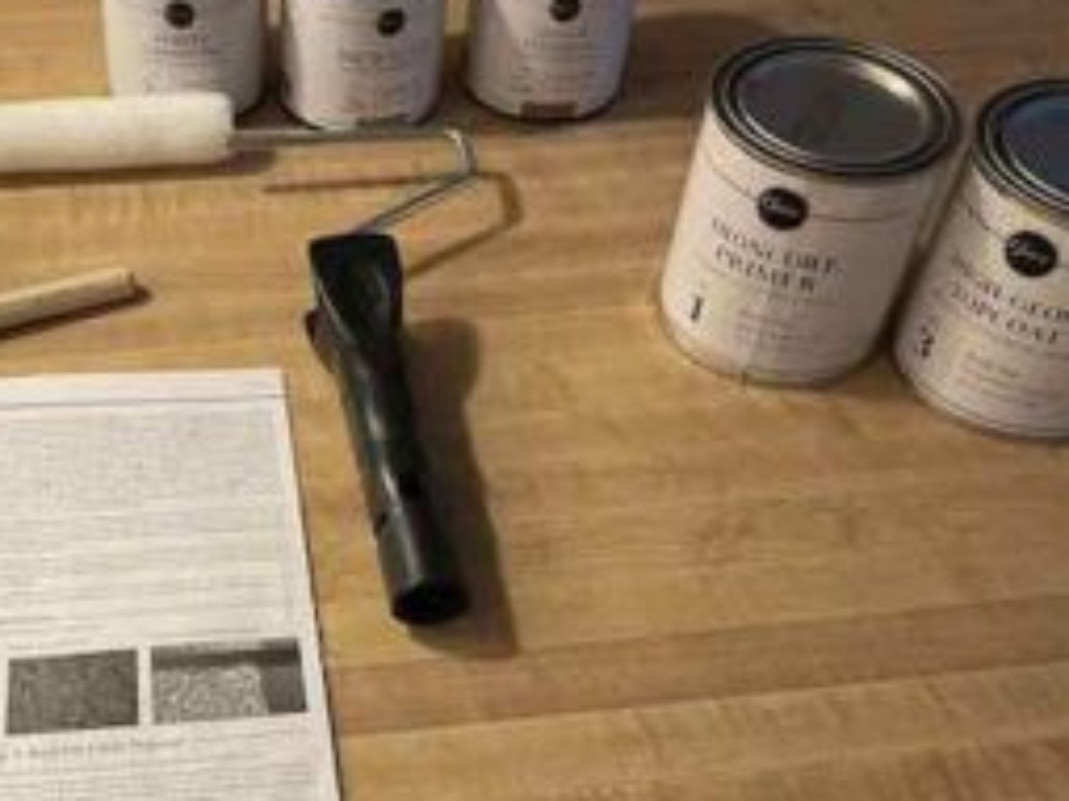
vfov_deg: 29.6
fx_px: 1512
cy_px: 457
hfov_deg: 37.8
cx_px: 243
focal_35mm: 49
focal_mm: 4.2
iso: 100
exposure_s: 1/60
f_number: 1.6
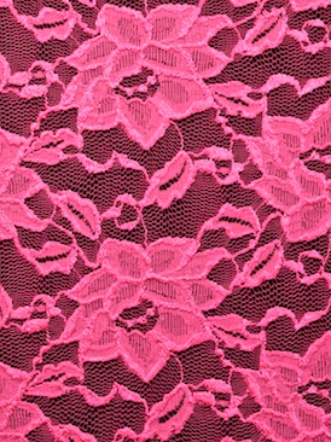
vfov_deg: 14.4
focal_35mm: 137
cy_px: 230
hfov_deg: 10.8
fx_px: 1749
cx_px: 129
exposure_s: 1/800
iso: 800
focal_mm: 58
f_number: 11
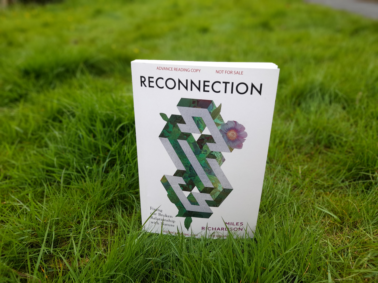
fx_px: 273
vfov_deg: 54.9
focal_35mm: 25
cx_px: 189
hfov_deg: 69.4
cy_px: 142
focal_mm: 4.6
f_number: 2
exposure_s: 1/50
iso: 64
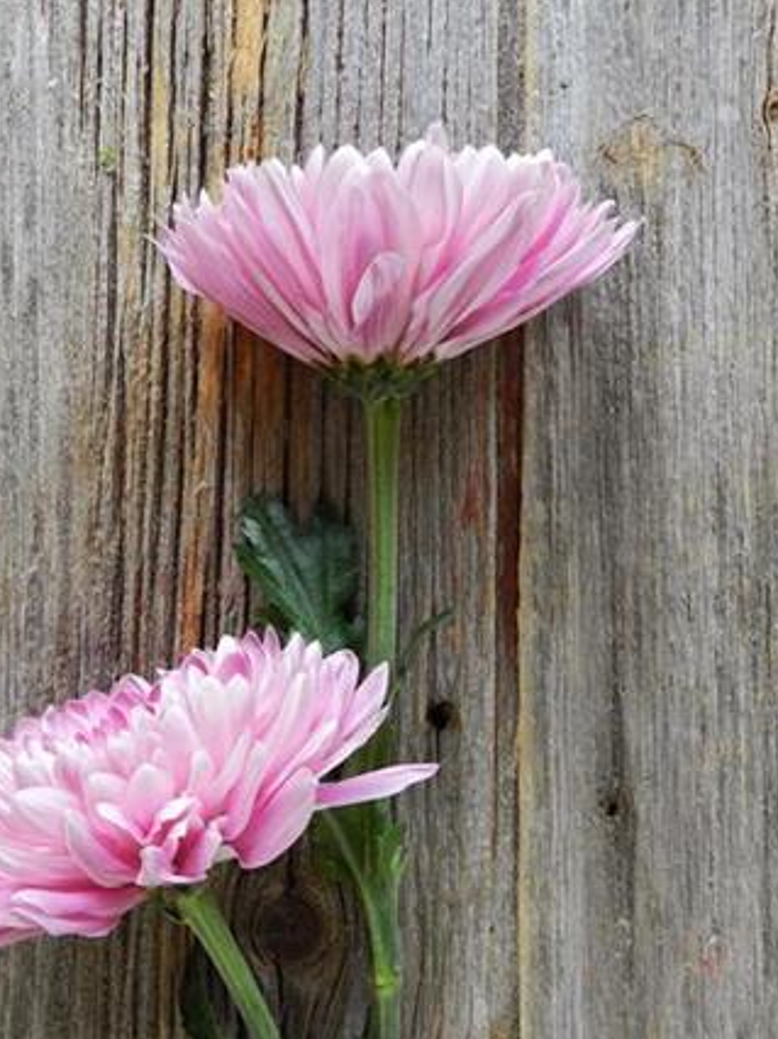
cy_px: 609
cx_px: 268
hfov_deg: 39.2
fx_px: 1080
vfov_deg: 51.1
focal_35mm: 36
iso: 160
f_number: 3.4
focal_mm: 4
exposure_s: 1/40
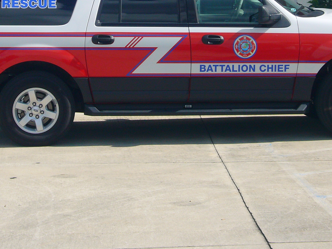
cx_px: 157
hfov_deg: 14.1
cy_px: 33
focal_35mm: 140
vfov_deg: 10.5
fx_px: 1343
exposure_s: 1/160
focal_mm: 13.2
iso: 80
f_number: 10
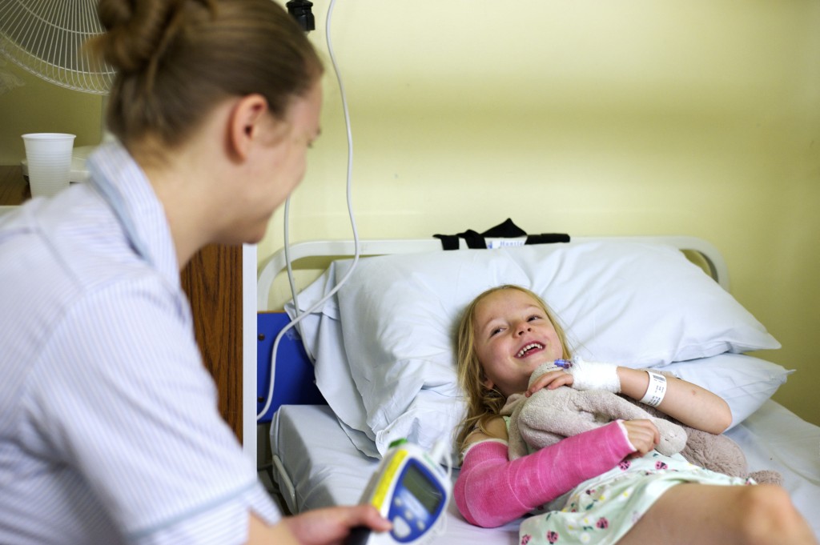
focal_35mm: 50
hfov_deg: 39.6
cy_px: 272
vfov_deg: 26.9
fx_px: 1138
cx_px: 410
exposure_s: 1/60
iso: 1000
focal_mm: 50
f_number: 3.3
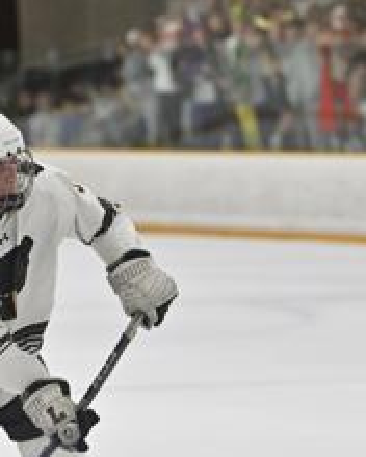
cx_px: -25
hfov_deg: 5.0
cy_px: 380
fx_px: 4157
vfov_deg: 6.3
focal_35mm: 307
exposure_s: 1/1250
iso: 3200
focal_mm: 120
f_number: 2.8
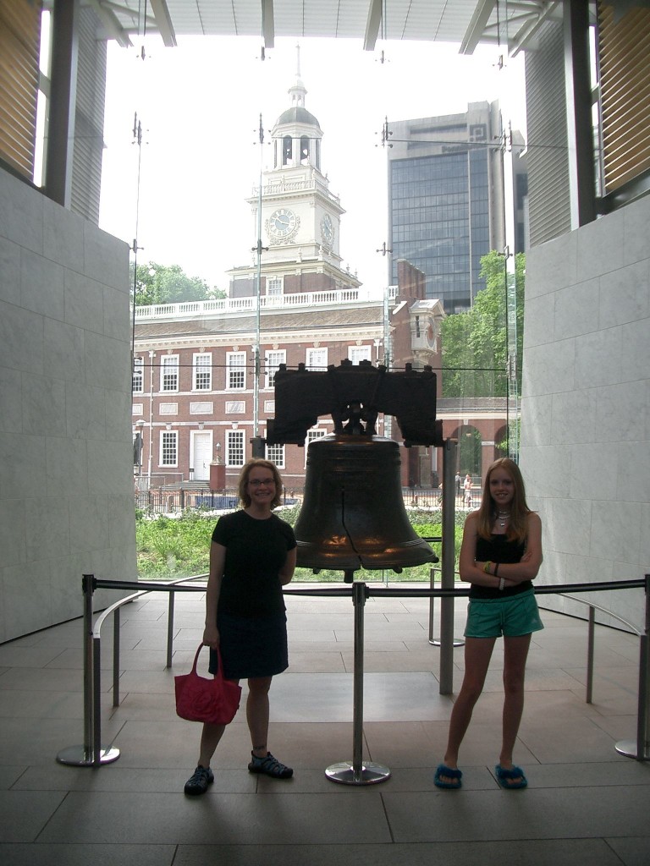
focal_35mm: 35
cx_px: 325
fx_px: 876
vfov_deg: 52.6
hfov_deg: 40.7
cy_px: 433
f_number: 2.6
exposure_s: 1/250
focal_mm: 5.8
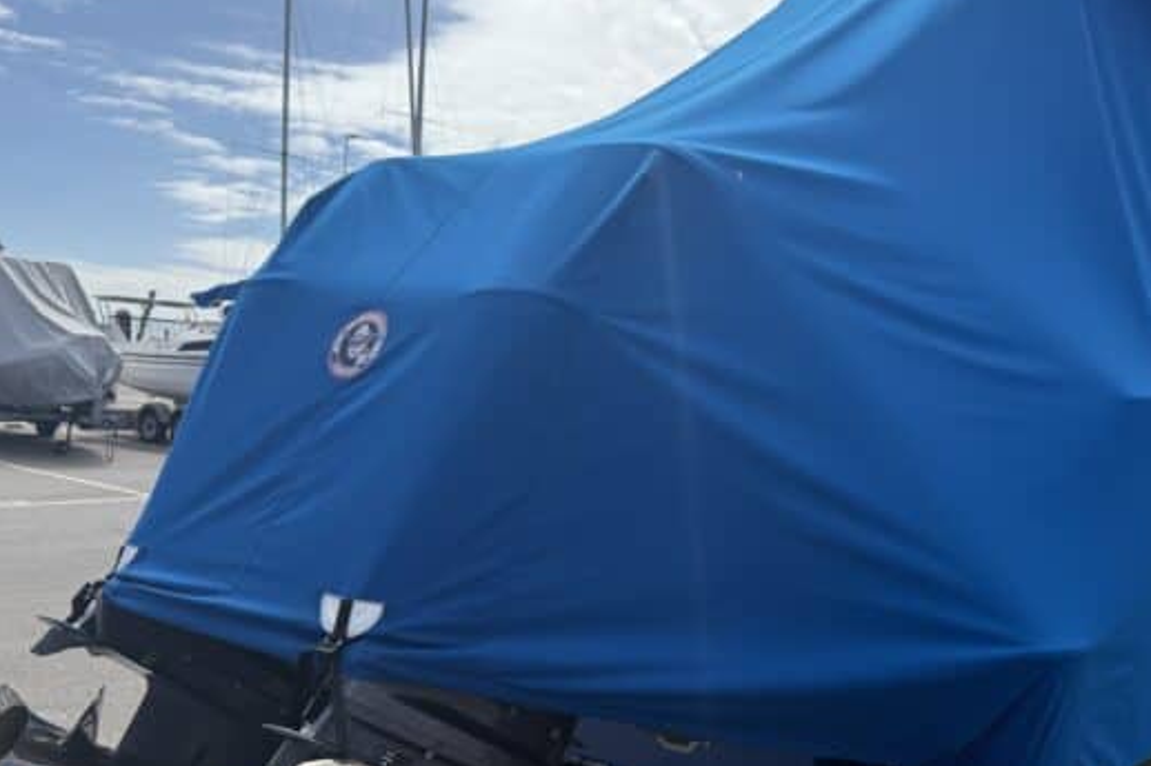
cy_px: 440
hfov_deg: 50.5
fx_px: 1183
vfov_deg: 35.8
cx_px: 813
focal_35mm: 37
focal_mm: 6.76
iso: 125
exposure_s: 1/8130
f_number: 1.78
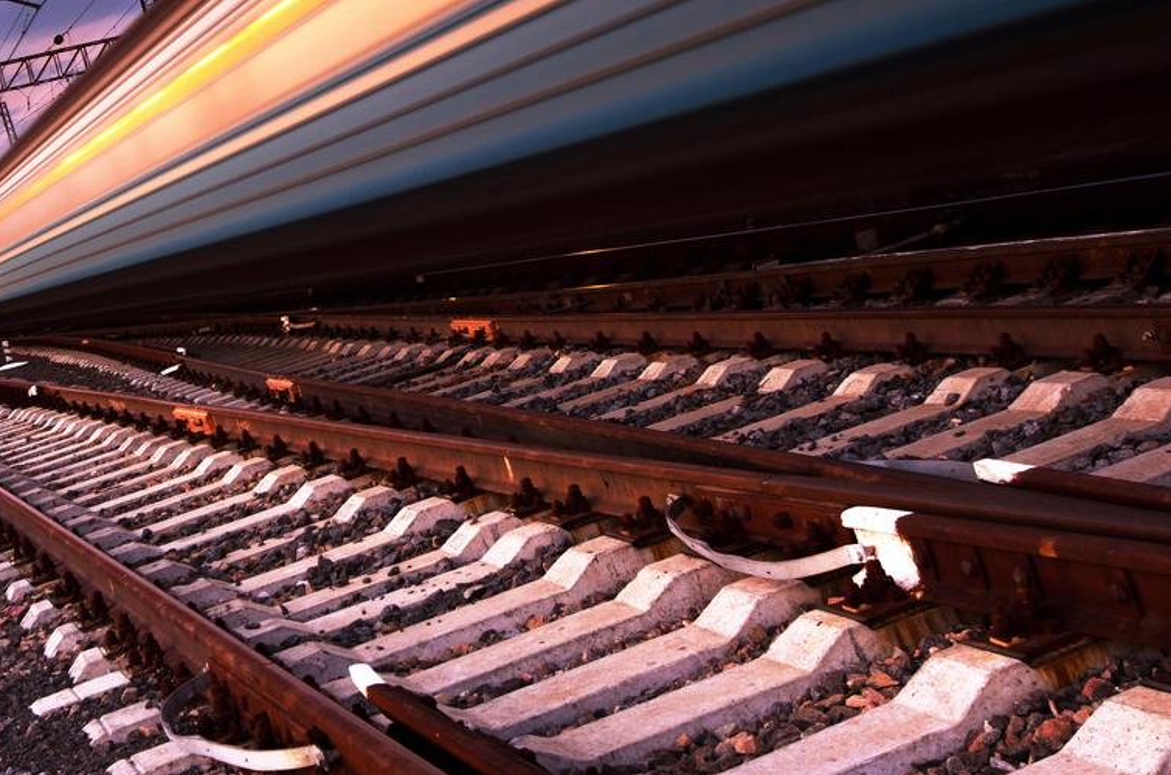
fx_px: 1623
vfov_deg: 26.4
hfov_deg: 38.1
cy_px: 150
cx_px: 224
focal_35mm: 50
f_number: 11
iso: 100
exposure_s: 10
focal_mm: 20
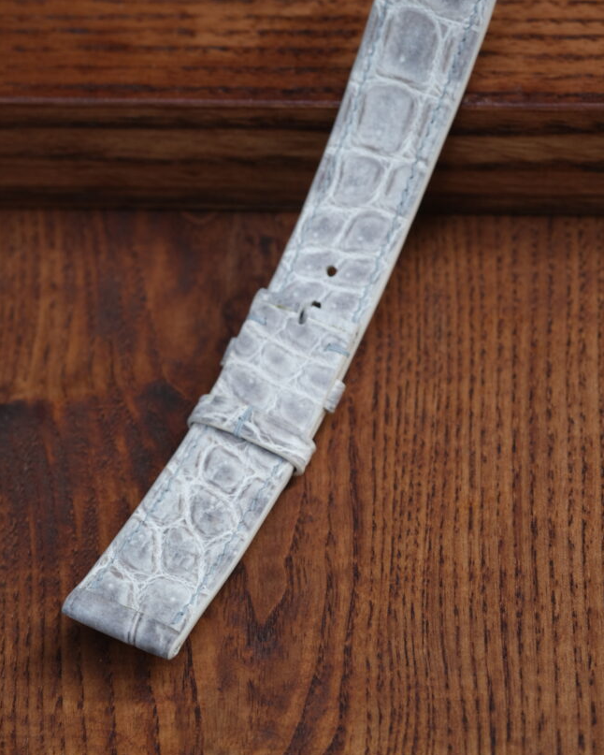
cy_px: 326
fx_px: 2278
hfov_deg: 15.1
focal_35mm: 102
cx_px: 302
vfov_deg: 18.8
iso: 500
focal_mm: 60
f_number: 7.1
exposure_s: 1/100
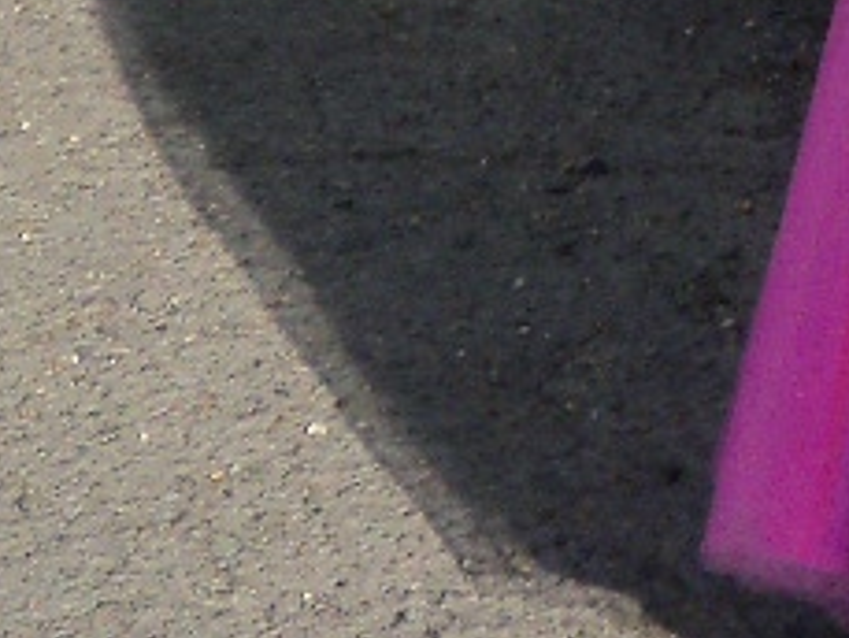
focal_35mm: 190
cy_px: -1002
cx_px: 1924
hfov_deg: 9.4
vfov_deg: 7.2
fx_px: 4662
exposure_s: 1/200
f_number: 8.8
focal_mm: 5.7
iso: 80
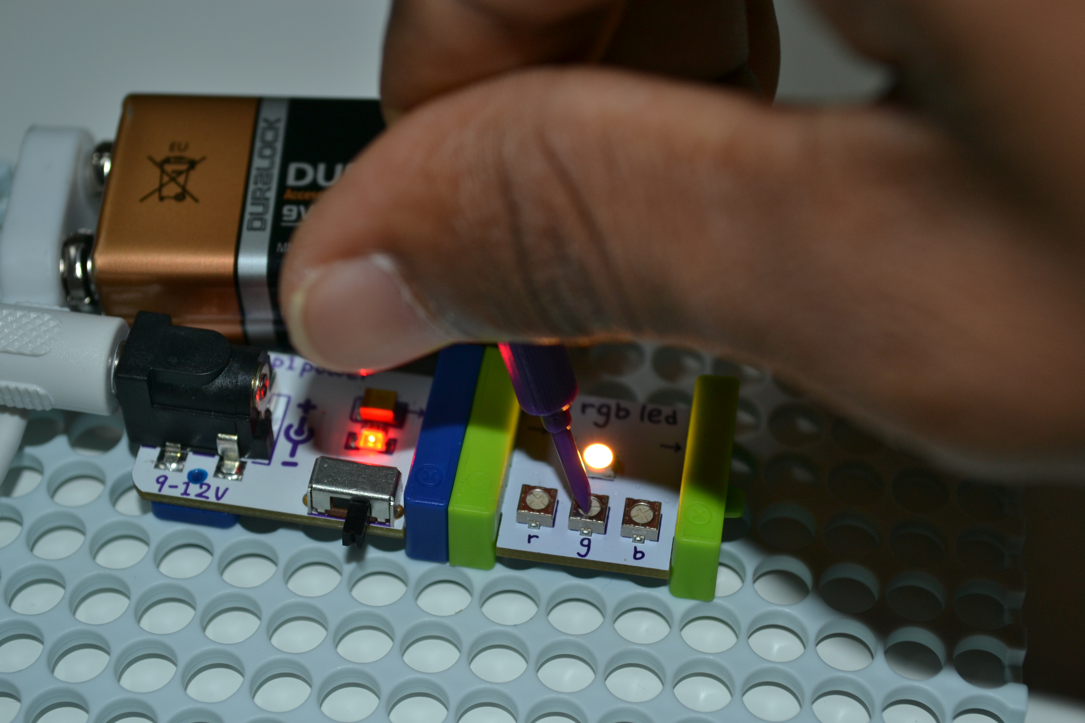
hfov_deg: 31.9
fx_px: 1899
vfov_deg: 21.6
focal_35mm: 63
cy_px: 362
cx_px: 542
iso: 140
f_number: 5.3
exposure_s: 1/60
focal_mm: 42
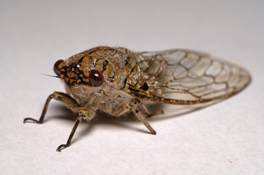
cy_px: 88
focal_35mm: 105
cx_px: 132
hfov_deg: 19.5
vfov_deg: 13.0
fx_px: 769
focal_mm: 105
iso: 100
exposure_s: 1/200
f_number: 29
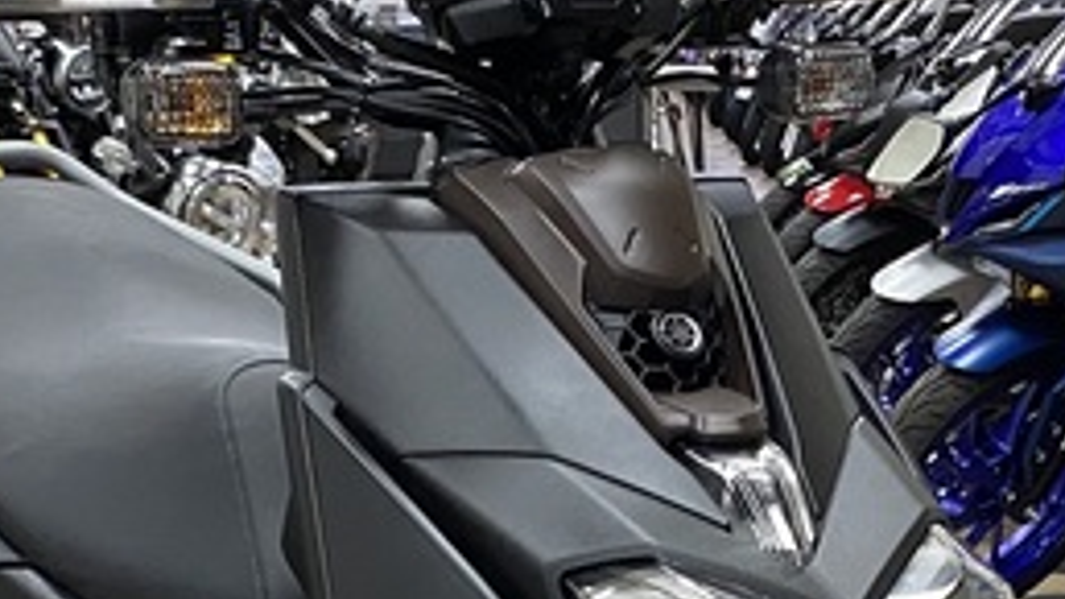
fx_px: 2485
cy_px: 773
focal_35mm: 88
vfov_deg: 13.3
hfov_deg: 24.2
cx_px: 607
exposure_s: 1/60
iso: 320
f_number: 1.8
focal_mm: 4.25
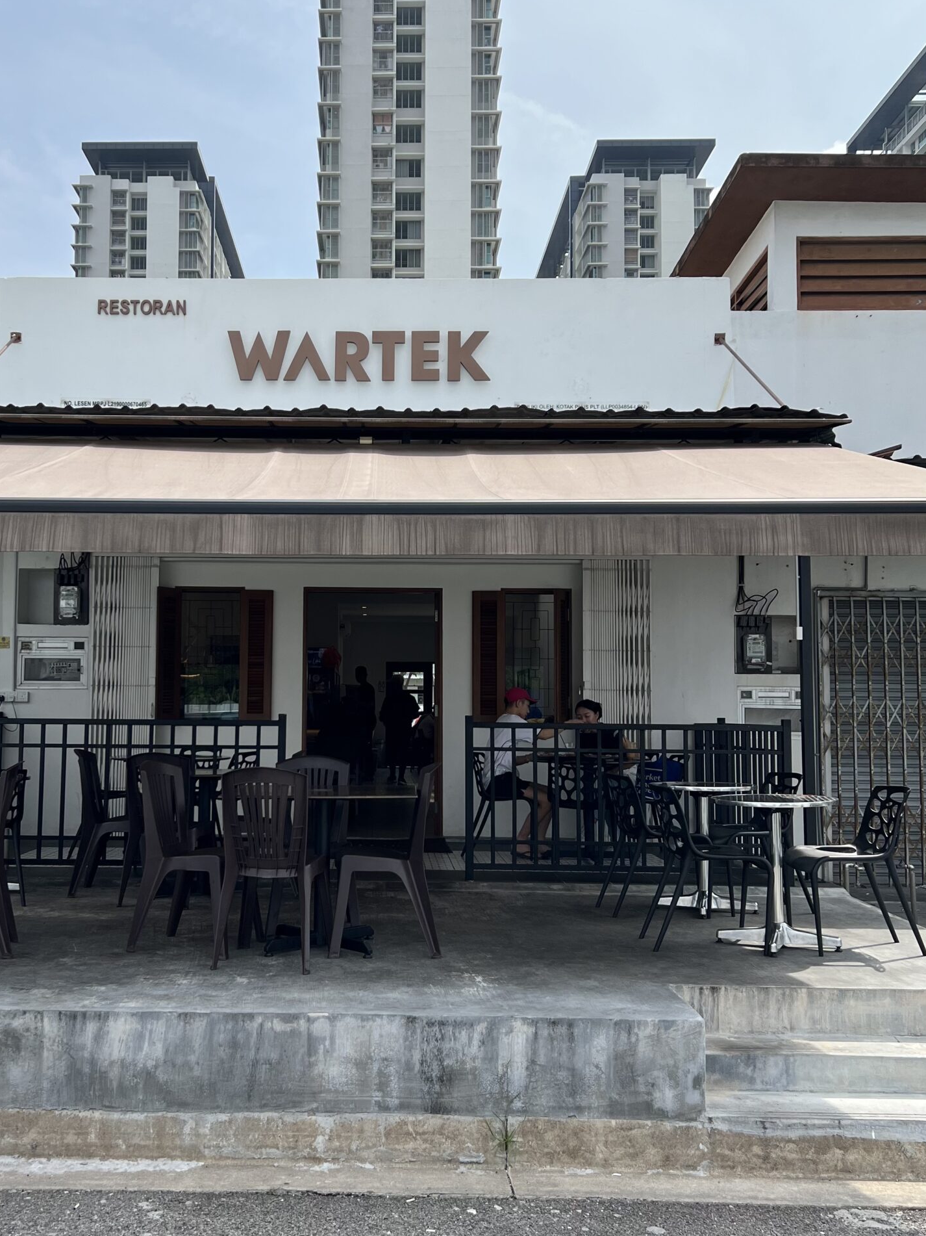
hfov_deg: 40.4
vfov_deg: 52.6
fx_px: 1249
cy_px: 612
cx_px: 350
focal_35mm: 35
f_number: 1.5
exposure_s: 1/4444
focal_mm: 5.7
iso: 50
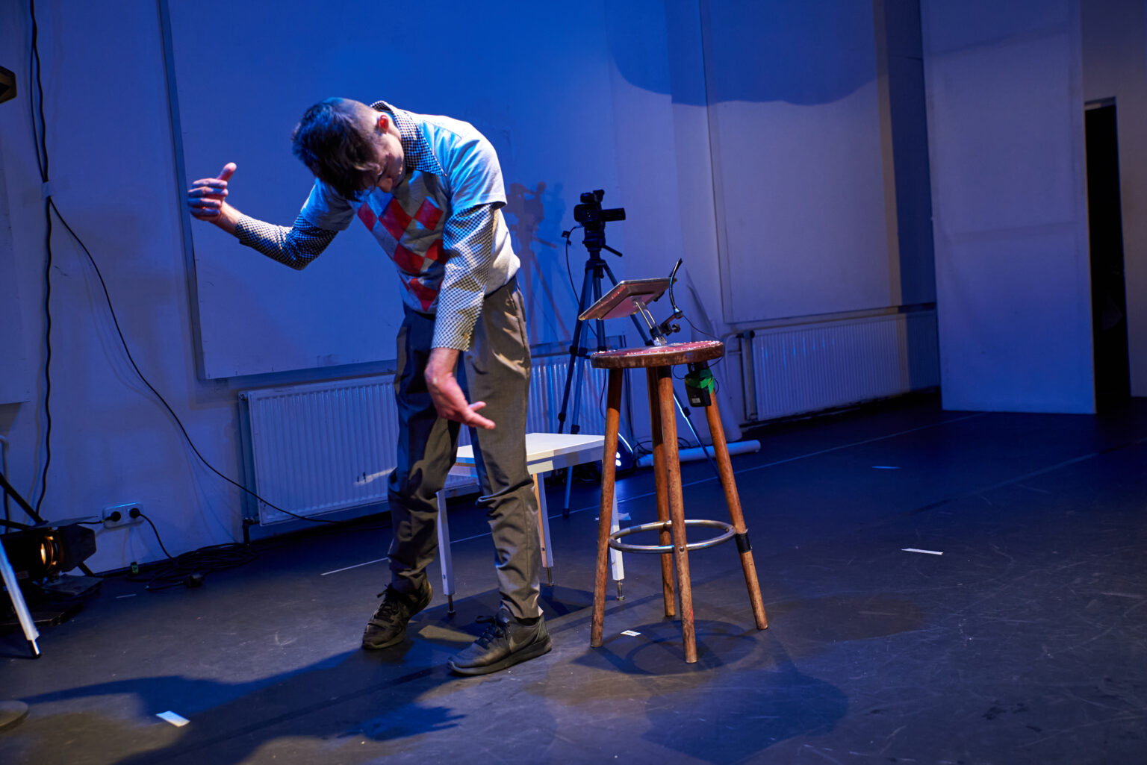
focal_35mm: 36
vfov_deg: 36.9
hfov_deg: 53.1
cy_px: 382
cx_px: 574
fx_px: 1147
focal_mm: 36
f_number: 5
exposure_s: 1/200
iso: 3200
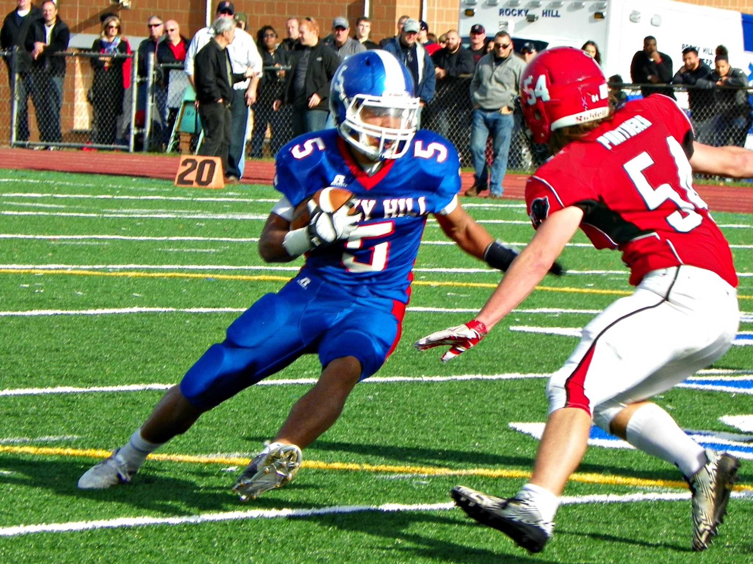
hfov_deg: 8.7
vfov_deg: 6.5
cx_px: 376
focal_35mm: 228
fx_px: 4959
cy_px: 282
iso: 64
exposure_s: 1/500
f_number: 4.5
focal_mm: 40.6
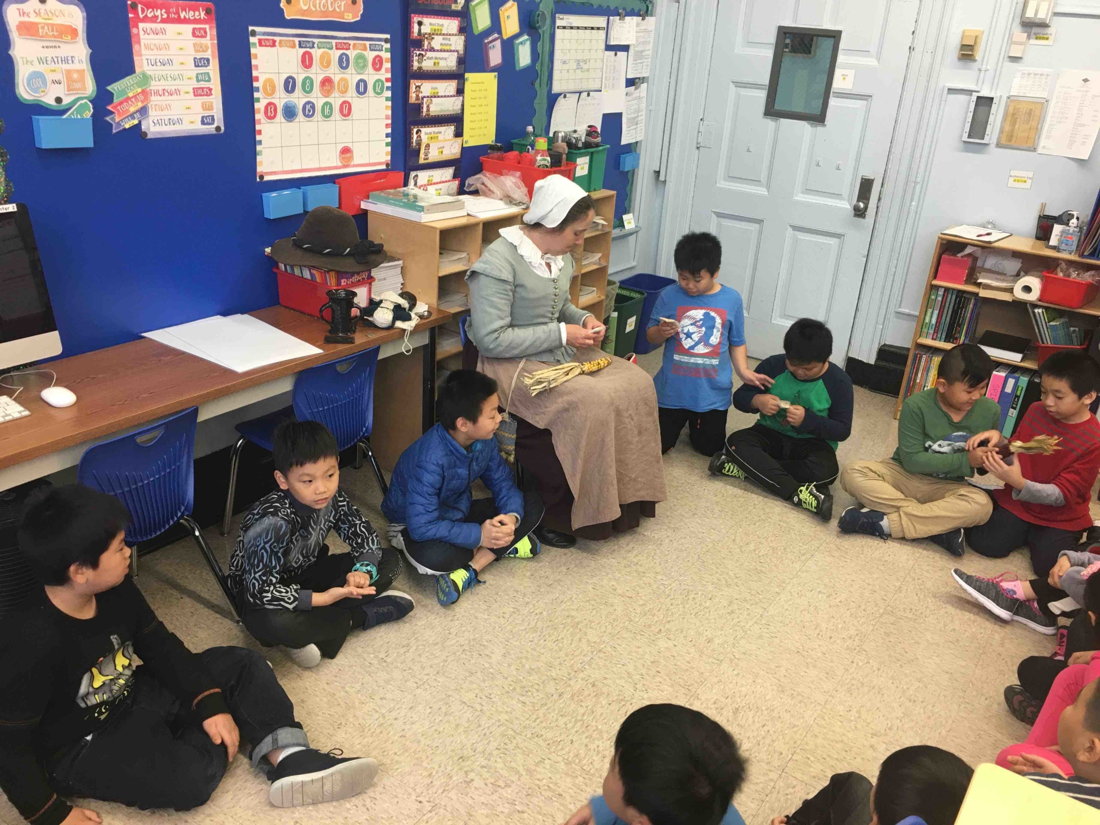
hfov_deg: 61.7
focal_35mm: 29
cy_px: 412
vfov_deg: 48.2
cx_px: 550
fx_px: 922
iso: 32
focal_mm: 4.15
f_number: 2.2
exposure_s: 1/15
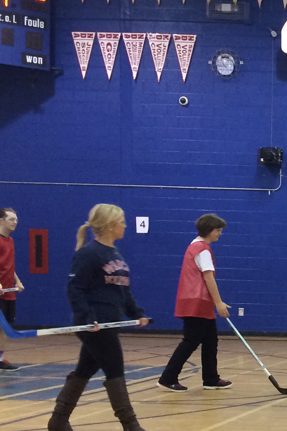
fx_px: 1100
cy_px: 351
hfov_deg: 13.1
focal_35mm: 92
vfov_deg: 21.8
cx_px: 554
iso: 125
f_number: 2.2
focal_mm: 4.15
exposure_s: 1/30
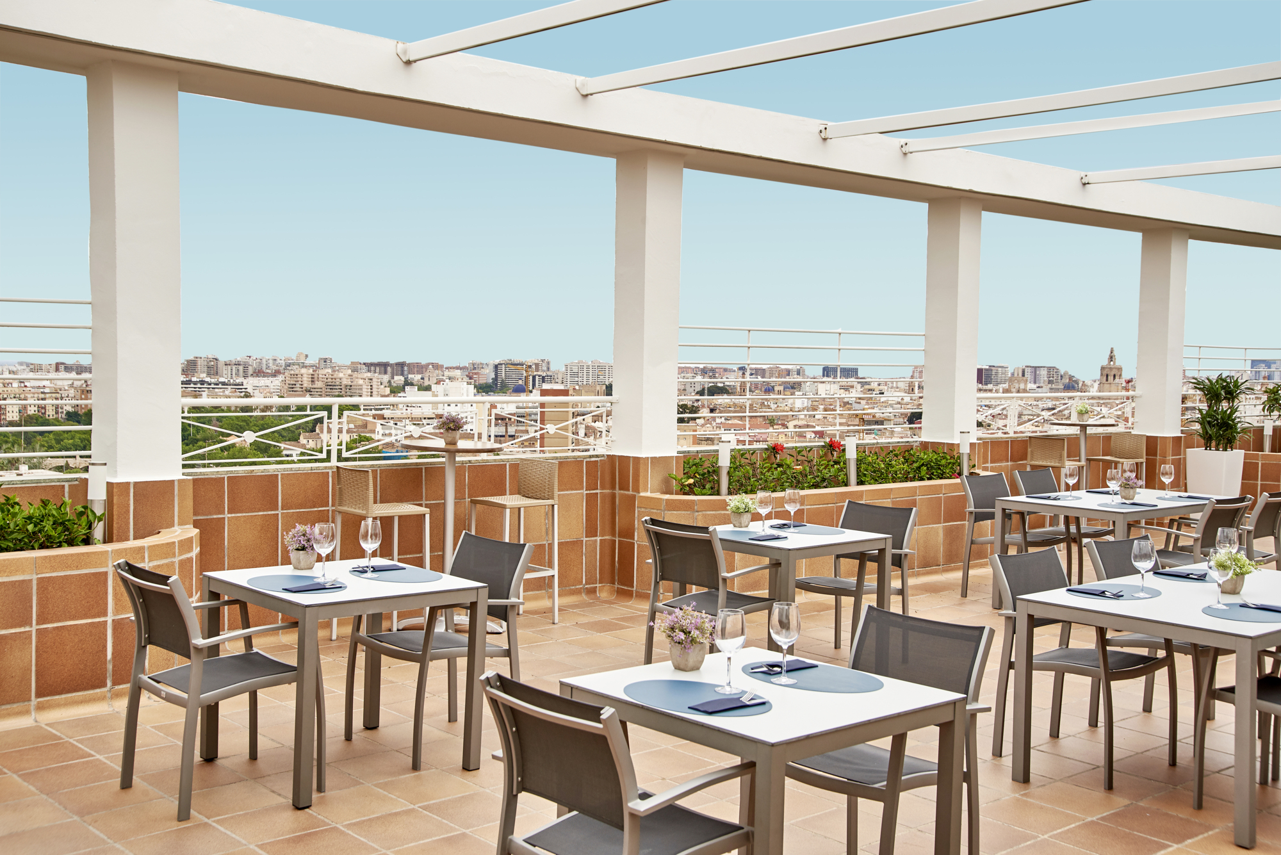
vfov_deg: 35.1
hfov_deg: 50.7
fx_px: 1353
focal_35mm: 38
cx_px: 640
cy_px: 428
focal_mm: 38
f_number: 11
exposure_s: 1/160
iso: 100
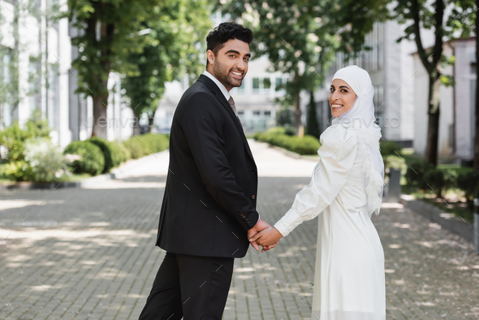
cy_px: 160
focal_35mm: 82
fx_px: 1092
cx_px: 240
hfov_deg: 24.8
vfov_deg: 16.7
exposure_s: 1/1250
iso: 320
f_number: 3.5
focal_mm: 82
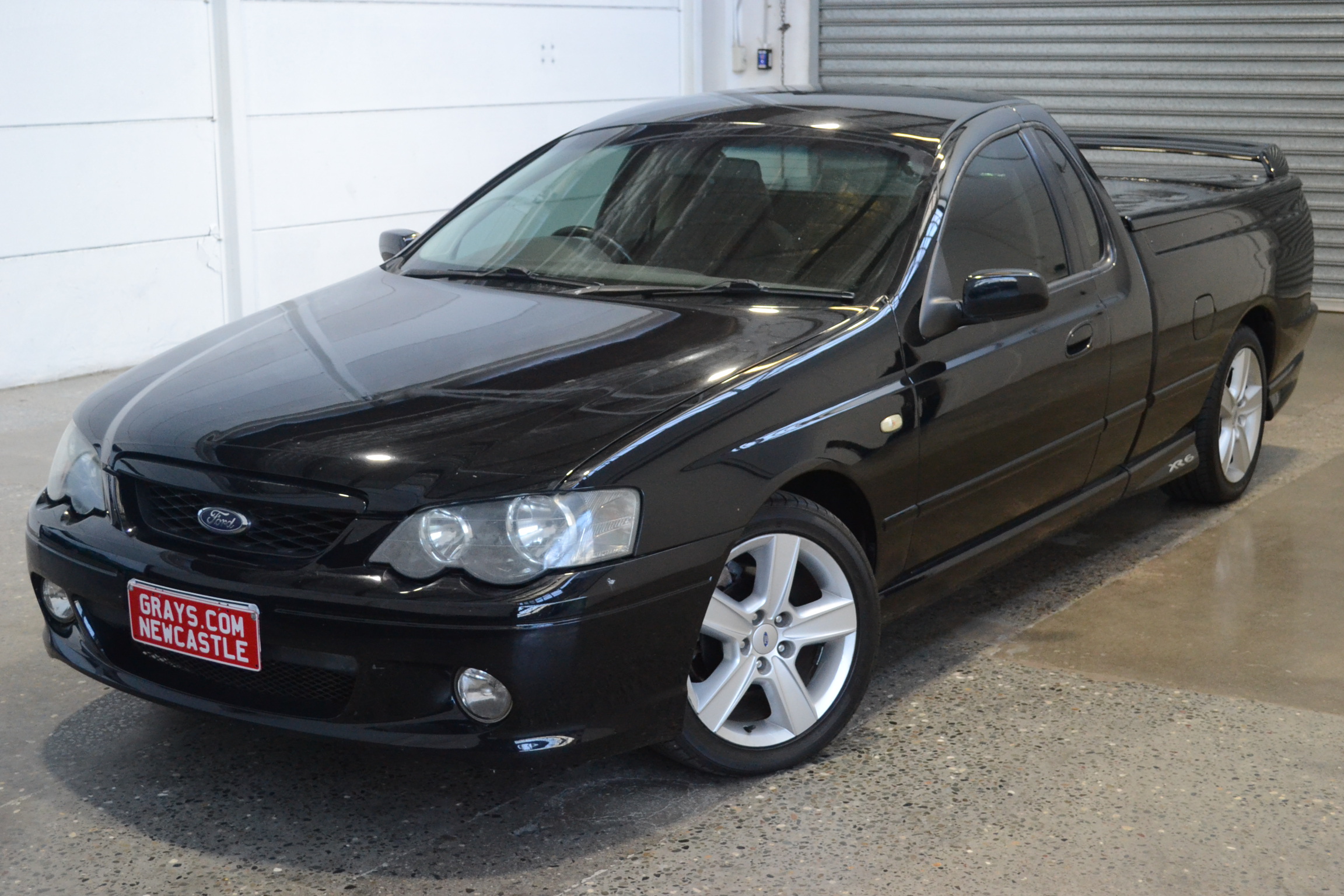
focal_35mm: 51
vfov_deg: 26.5
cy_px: 448
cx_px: 672
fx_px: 1904
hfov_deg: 38.9
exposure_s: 1/160
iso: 1600
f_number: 5
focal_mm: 34
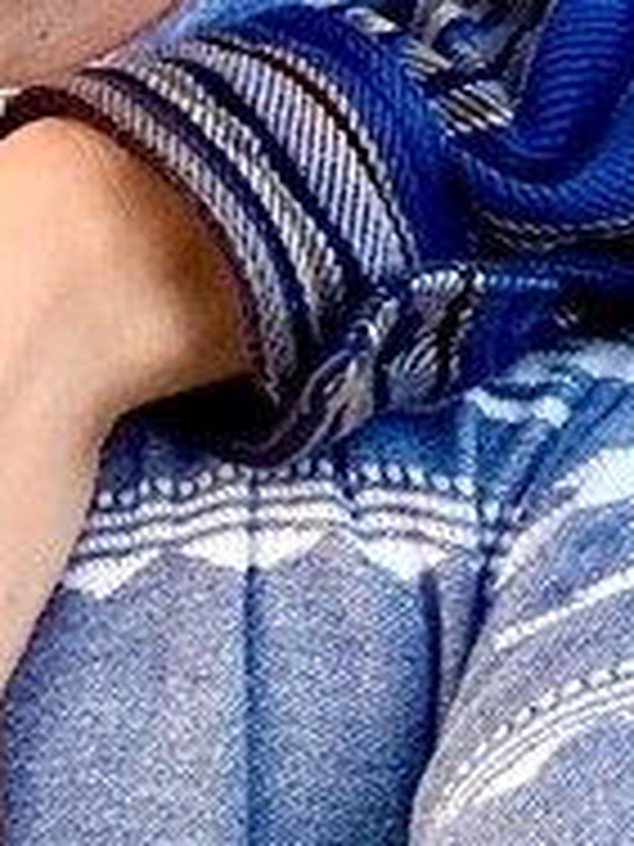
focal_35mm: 102
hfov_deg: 13.6
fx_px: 2491
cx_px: -324
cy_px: -324
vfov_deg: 17.7
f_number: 2.2
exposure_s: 1/60
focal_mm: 2.71
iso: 250
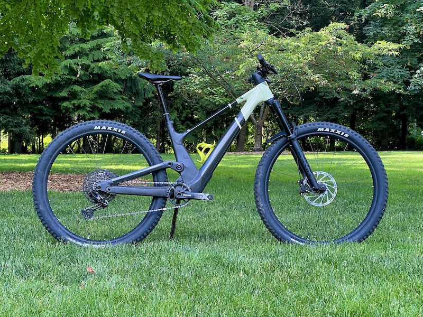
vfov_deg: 19.1
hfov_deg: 25.3
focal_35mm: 77
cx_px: 212
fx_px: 941
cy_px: 158
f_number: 2.8
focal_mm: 9
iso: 100
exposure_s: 1/99
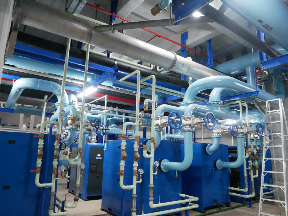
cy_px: 110
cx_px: 144
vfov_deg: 54.9
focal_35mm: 25
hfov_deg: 69.4
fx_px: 208
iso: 3200
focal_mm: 12
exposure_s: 1/60
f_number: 3.5
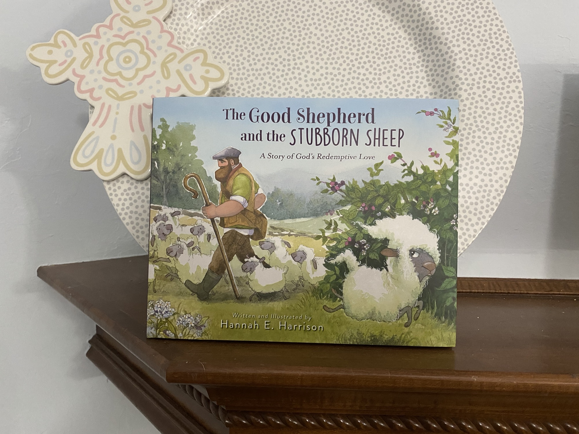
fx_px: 435
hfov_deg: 67.3
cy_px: 217
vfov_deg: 53.1
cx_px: 290
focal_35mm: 26
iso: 500
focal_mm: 4.25
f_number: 1.8
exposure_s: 1/30
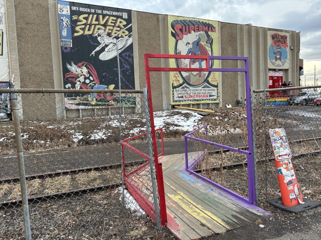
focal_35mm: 26
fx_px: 241
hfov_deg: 67.3
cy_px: 120
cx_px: 160
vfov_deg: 53.1
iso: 50
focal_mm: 5.7
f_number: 1.5
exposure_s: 1/434
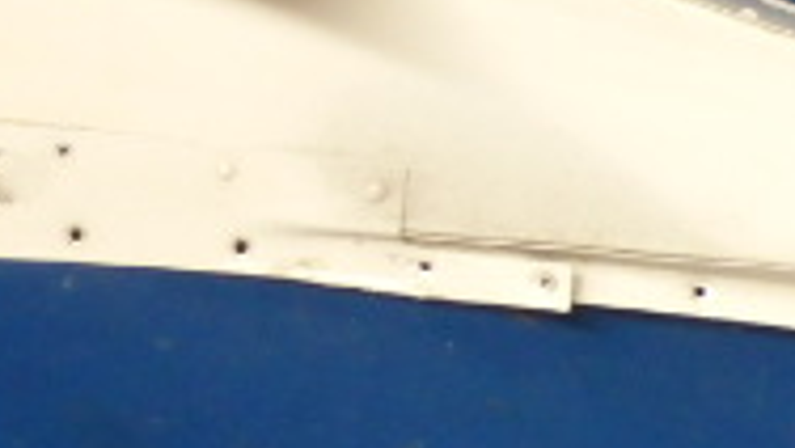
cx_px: 486
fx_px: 2194
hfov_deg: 20.5
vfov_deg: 11.4
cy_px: -85
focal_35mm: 104
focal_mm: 5
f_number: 3.9
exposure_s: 1/50
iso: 800
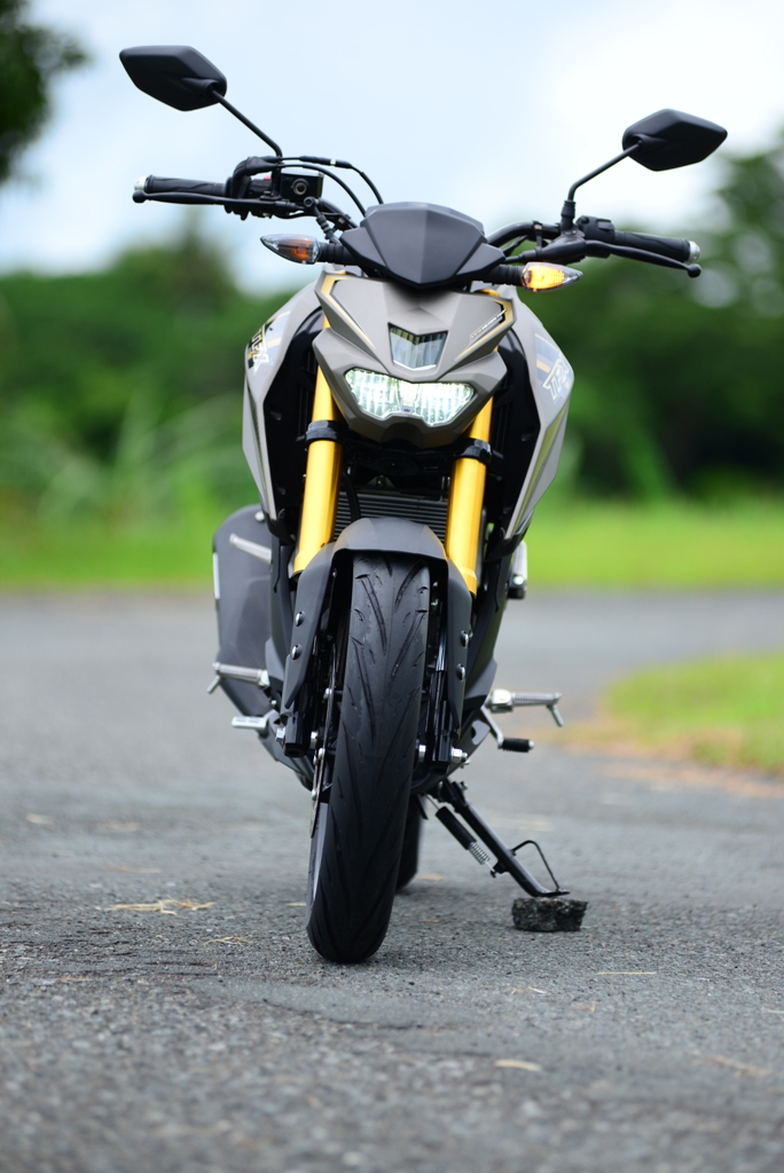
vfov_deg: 10.3
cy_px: 586
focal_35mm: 200
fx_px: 6524
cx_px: 392
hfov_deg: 6.9
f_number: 3.5
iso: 250
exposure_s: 1/1600
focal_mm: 200
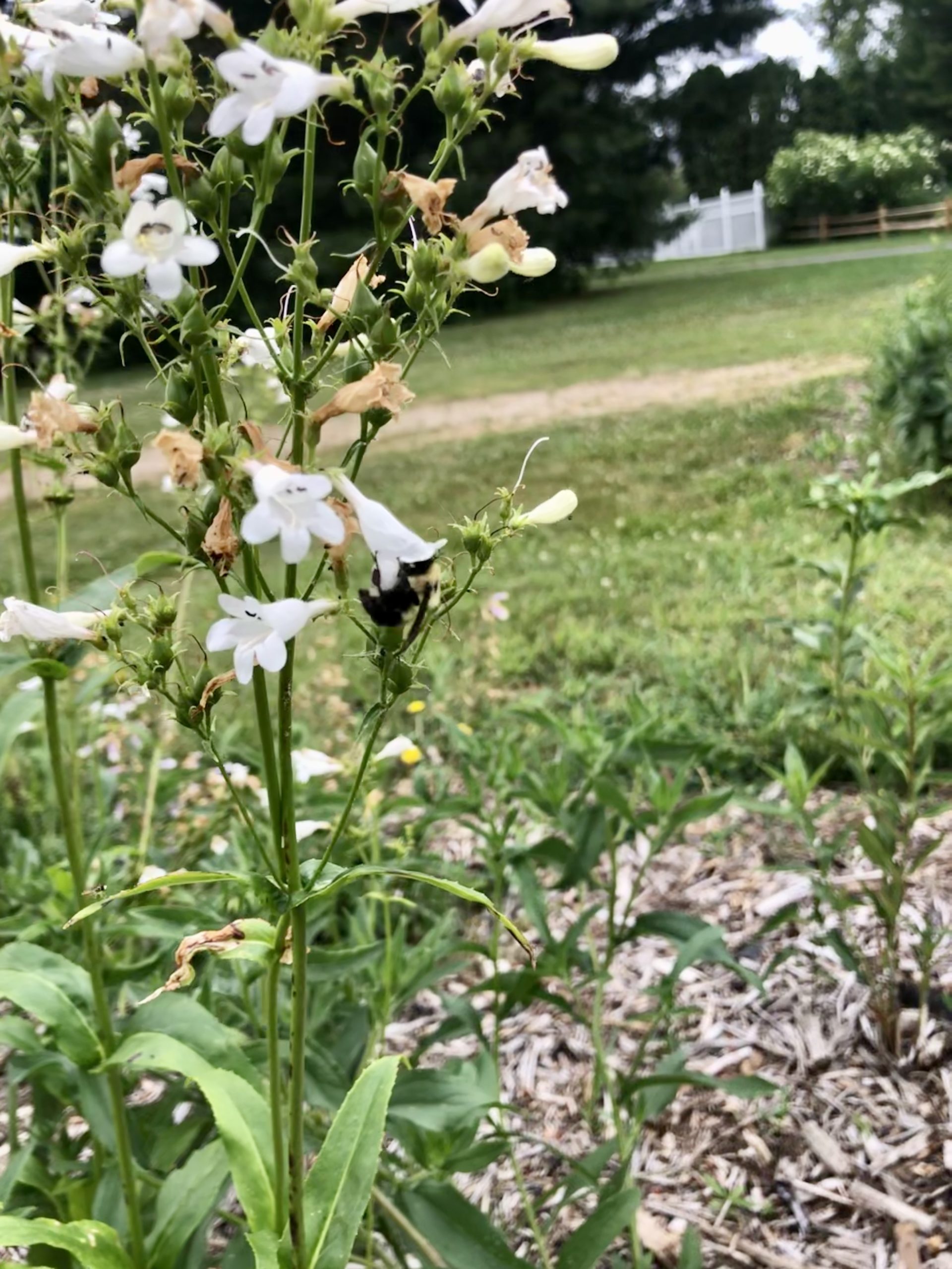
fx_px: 1027
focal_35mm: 28
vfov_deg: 63.4
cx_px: 476
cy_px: 634
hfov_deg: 49.7
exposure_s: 1/289
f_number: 1.8
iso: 20
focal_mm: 4
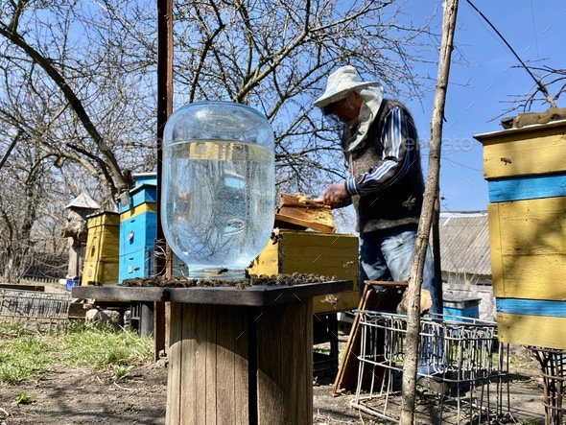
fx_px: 425
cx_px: 283
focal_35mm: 26
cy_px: 212
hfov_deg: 67.3
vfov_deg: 53.1
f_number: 1.8
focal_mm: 4.25
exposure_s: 1/1522
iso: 32
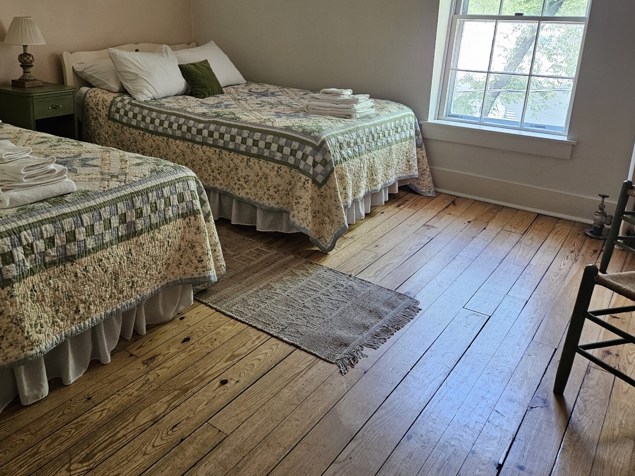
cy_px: 163
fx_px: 587
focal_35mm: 32
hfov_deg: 55.4
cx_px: 202
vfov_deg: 43.6
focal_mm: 5.4
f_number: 1.8
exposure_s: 1/120
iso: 320
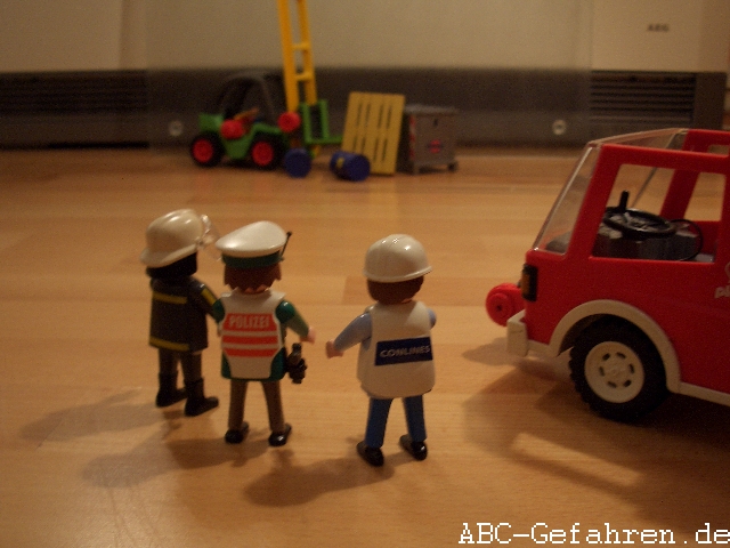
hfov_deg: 45.8
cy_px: 274
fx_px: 865
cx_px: 365
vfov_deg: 35.1
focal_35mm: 41
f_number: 2.8
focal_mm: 6.8
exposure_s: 1/8
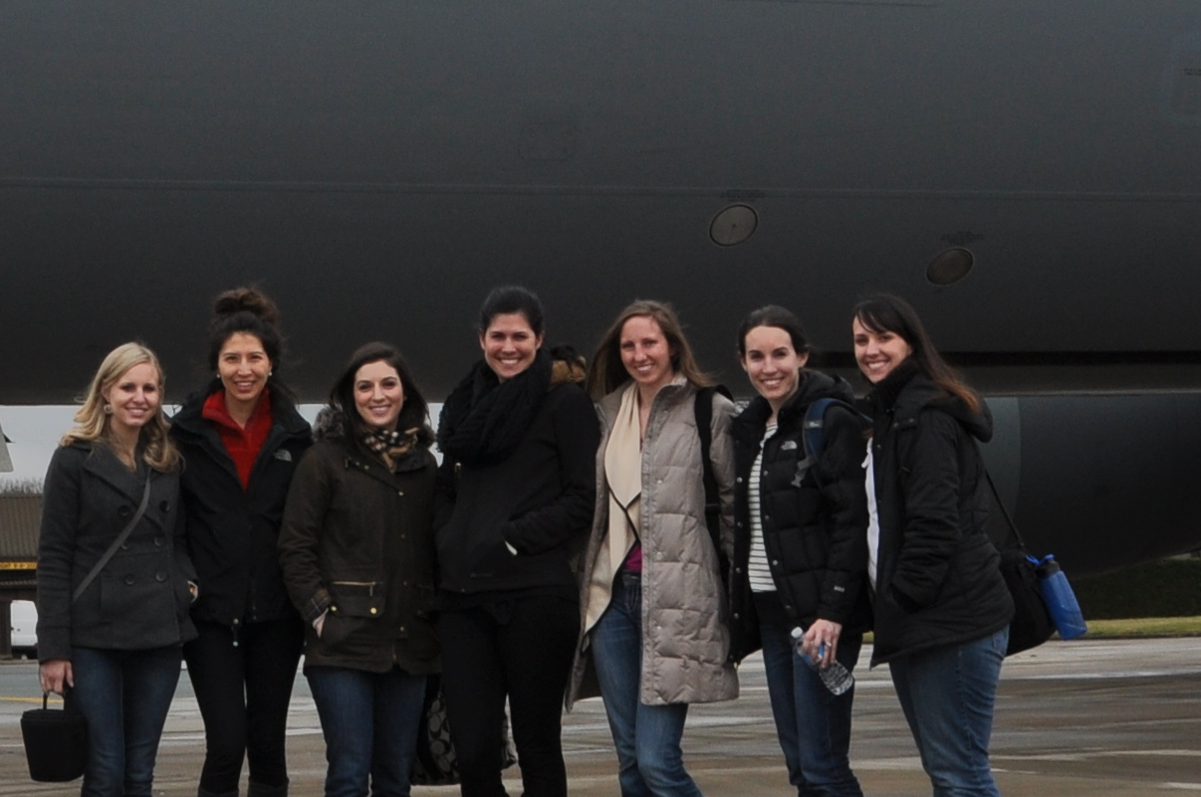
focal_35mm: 96
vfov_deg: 14.0
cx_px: 202
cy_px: 15
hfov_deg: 21.0
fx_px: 3199
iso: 200
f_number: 10
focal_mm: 18
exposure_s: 1/200
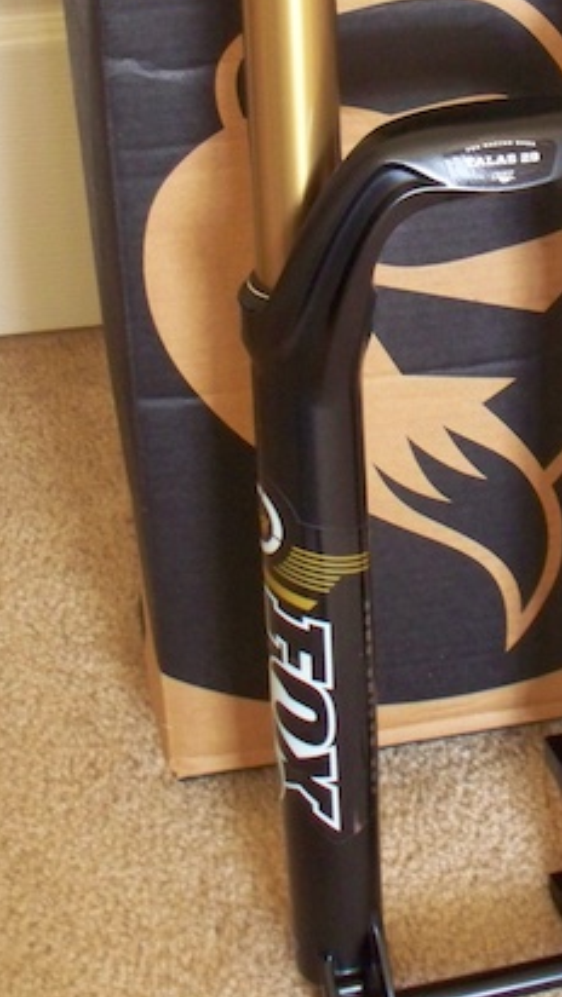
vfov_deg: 27.5
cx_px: 516
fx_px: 1959
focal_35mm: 74
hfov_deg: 16.1
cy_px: 92
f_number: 2.8
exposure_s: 1/13
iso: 400
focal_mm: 7.54
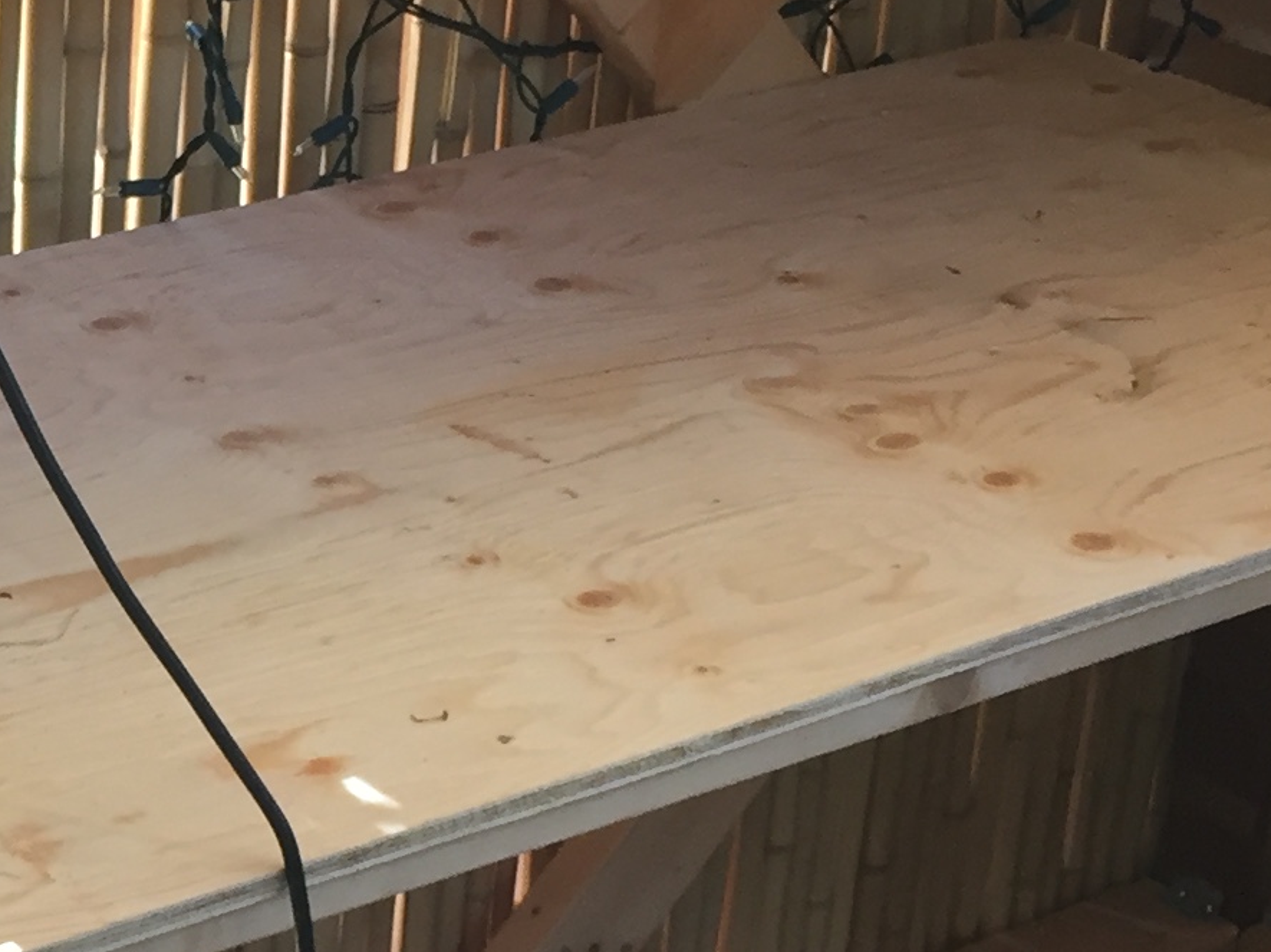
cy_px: 584
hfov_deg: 17.6
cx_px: -185
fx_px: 3927
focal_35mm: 107
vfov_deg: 13.8
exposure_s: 1/40
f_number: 2.2
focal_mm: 4.15
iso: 32
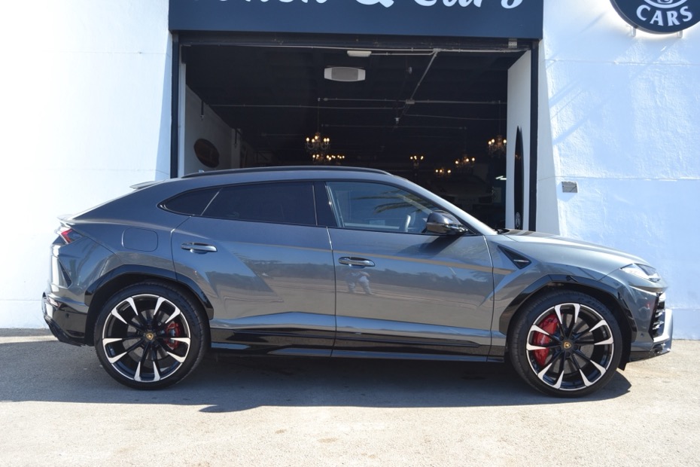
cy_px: 234
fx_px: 671
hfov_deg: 55.1
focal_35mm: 34
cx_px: 350
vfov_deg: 38.4
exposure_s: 1/125
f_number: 5.6
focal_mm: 23
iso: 110
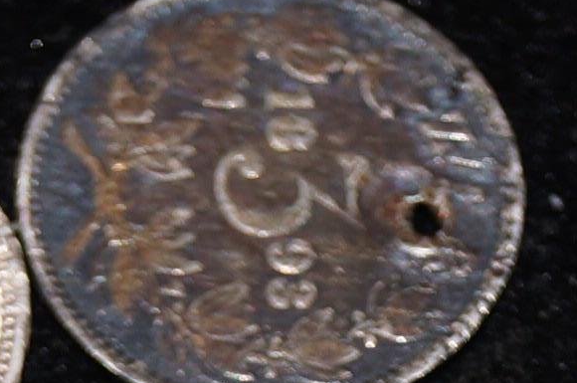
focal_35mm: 320
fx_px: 5122
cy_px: 1016
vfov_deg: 4.2
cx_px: 237
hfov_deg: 6.4
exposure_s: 1/160
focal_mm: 35
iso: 125
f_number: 5
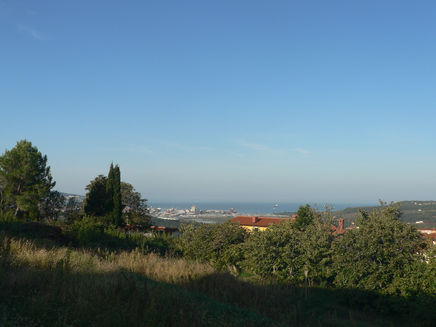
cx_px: 218
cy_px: 164
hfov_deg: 51.4
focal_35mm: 36
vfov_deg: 39.7
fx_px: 453
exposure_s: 1/400
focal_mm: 6
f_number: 5
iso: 80
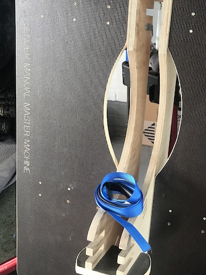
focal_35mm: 49
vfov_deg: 38.9
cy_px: 146
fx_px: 389
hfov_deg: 29.2
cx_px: 157
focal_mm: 3.99
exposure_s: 1/33
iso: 32
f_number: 1.8
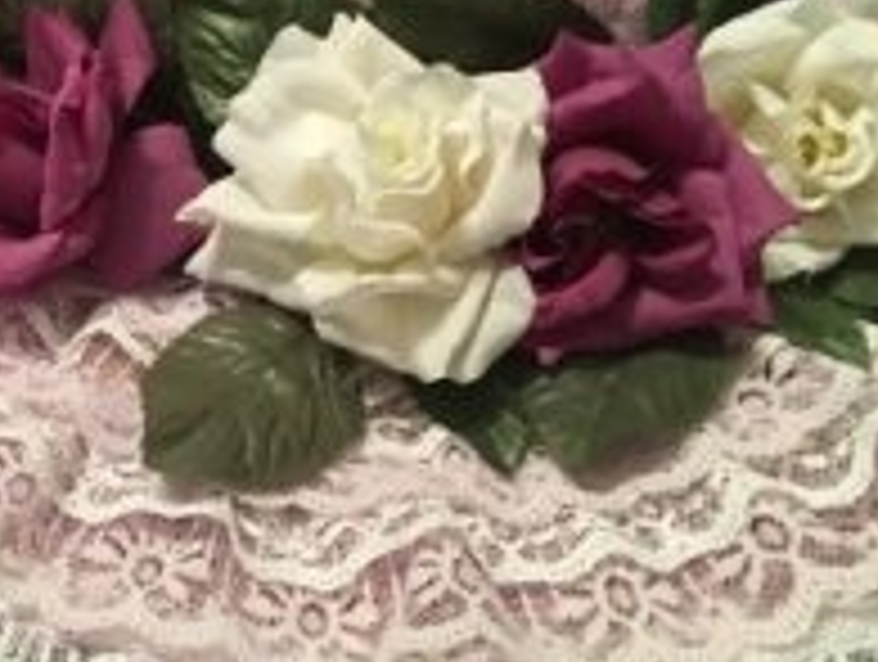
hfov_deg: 36.3
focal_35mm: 52
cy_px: 209
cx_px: 270
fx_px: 1321
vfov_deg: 27.9
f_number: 2.2
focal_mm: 4.15
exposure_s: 1/15
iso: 250
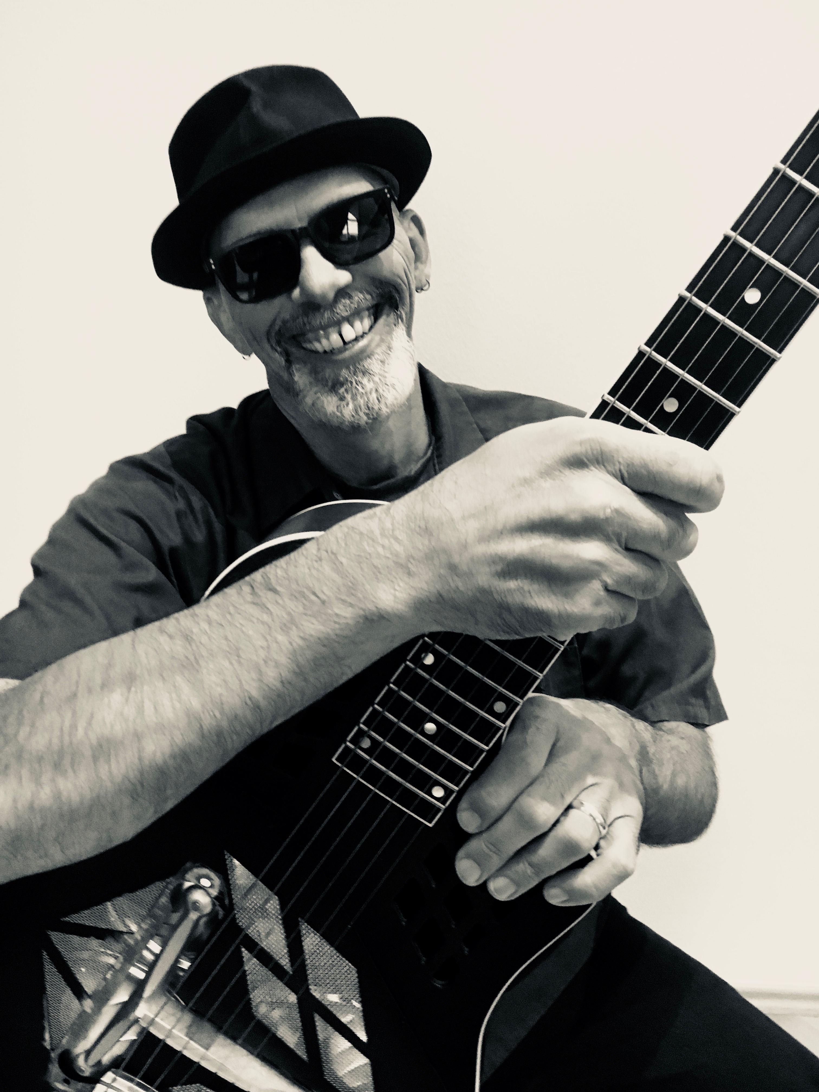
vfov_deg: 61.7
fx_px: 915
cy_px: 546
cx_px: 410
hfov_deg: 48.2
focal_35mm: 29
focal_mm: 4.15
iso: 200
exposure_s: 1/20
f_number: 2.2
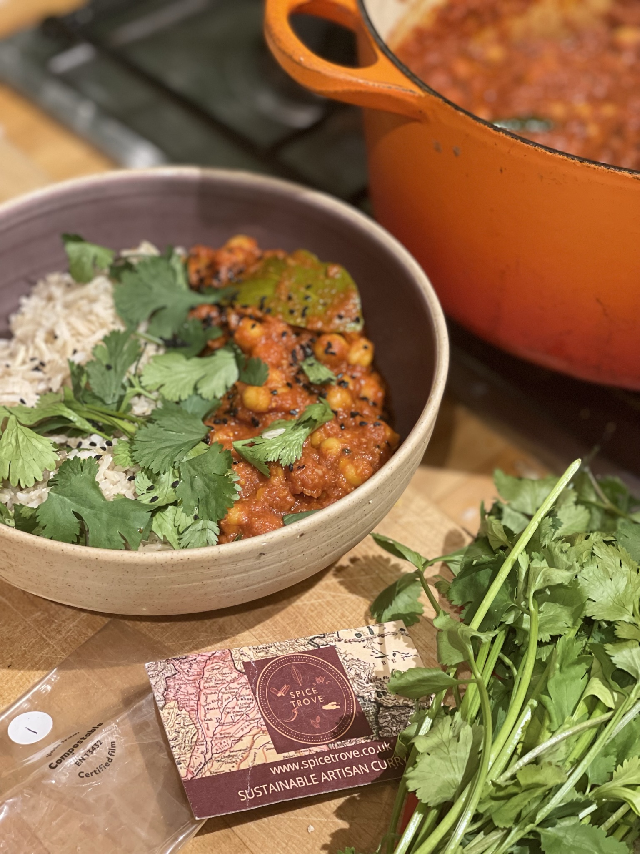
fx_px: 1578
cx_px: 320
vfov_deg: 30.3
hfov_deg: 22.9
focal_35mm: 64
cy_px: 427
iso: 200
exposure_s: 1/33
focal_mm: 7.5
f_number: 2.2
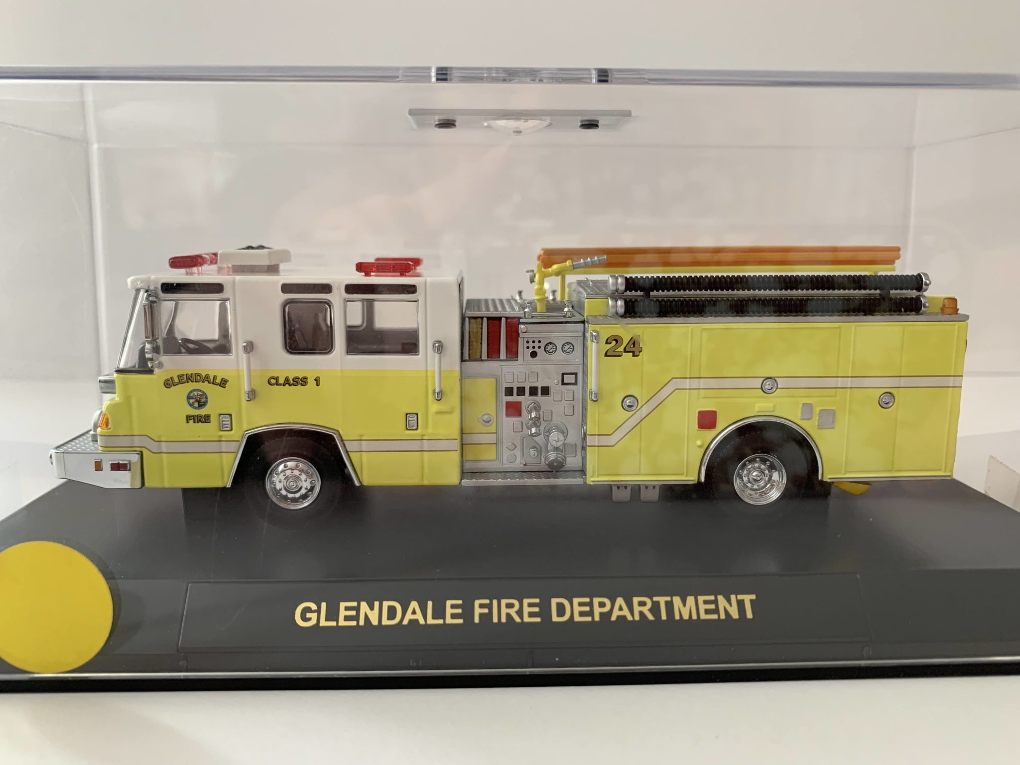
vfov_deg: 53.1
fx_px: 766
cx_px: 510
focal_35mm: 26
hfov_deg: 67.3
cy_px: 382
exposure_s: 1/79
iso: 100
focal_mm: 4.25
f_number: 1.8
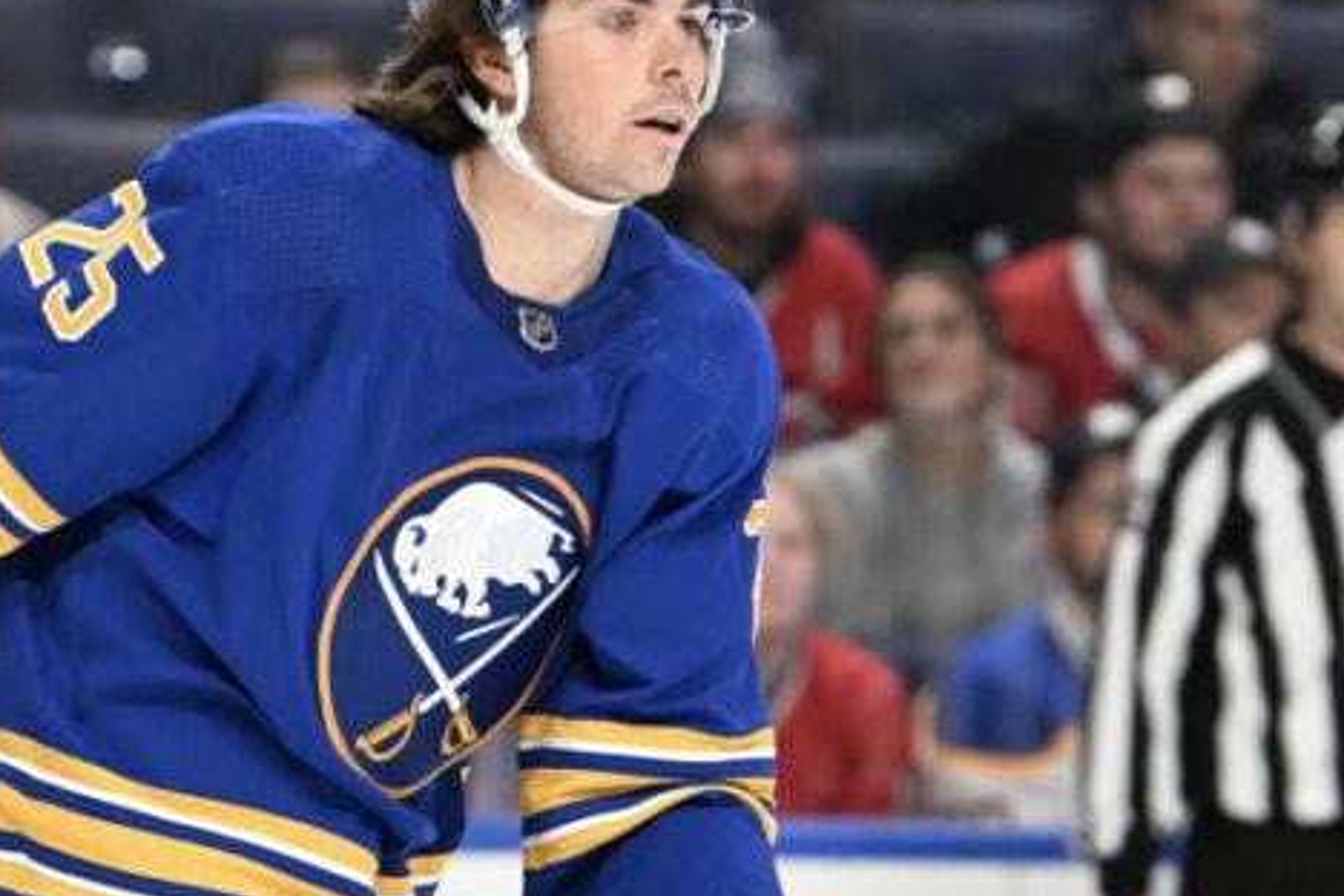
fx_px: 10714
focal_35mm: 287
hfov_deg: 7.2
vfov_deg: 4.8
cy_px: 514
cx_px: 382
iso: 3200
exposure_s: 1/1600
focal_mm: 175
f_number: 3.5
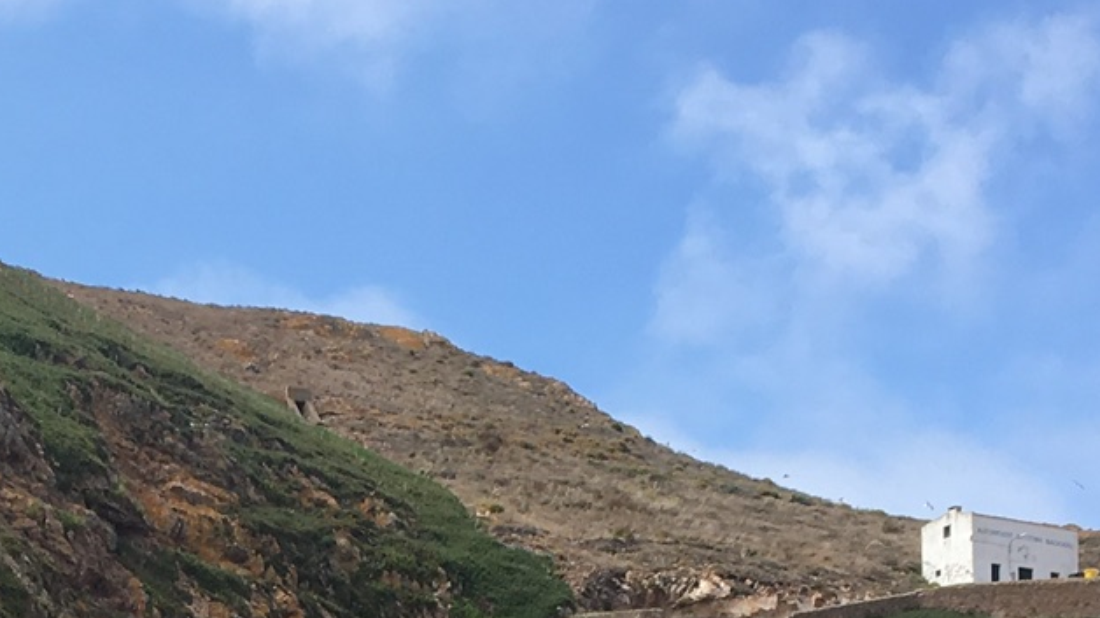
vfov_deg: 10.9
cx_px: 240
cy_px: 1169
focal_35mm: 103
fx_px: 3004
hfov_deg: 20.5
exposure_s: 1/1241
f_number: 2.2
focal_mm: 4.15
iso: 25
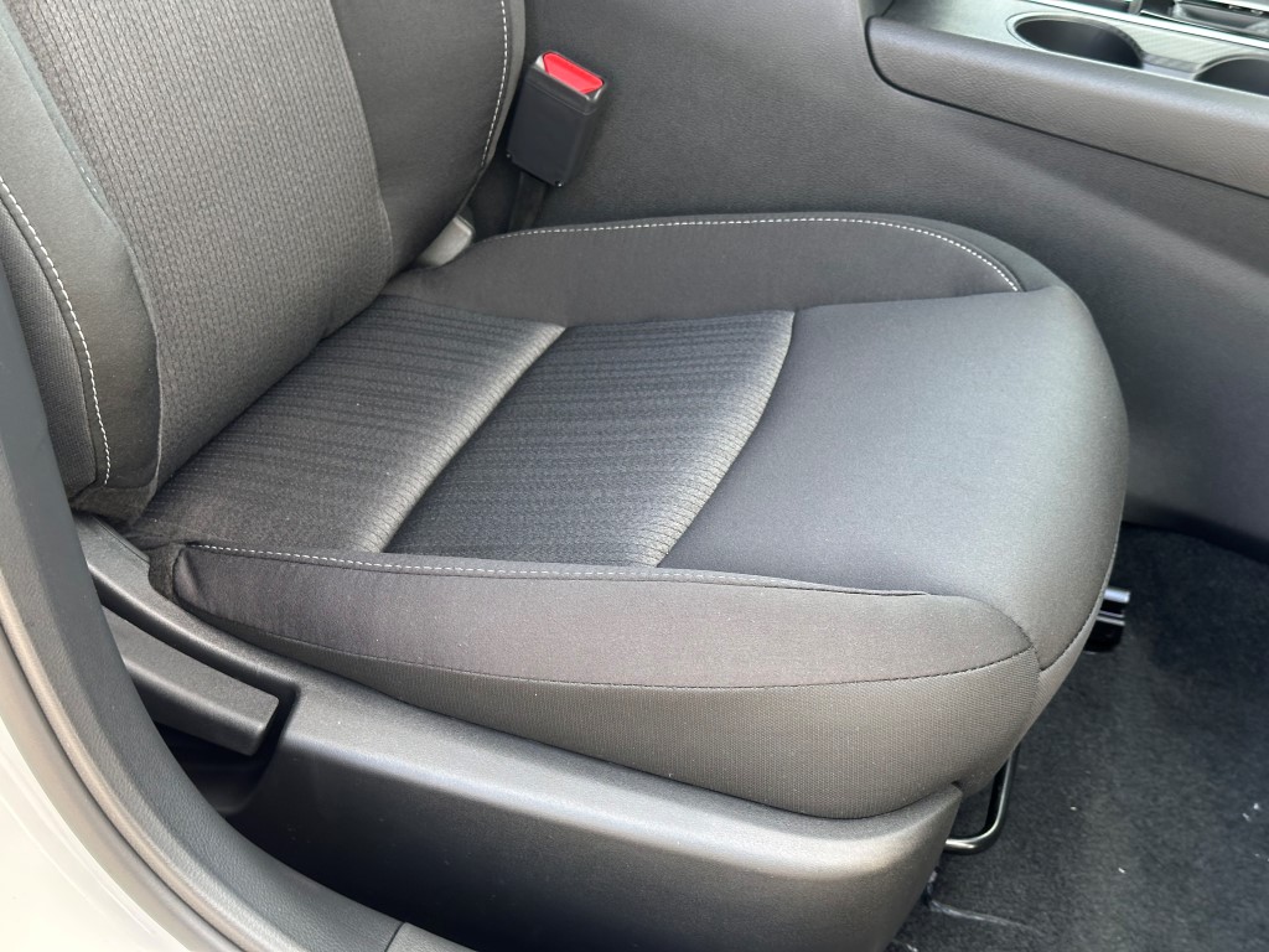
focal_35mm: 48
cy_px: 476
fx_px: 1760
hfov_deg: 39.7
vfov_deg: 30.3
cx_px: 634
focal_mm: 6.86
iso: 80
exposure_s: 1/155
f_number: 1.78
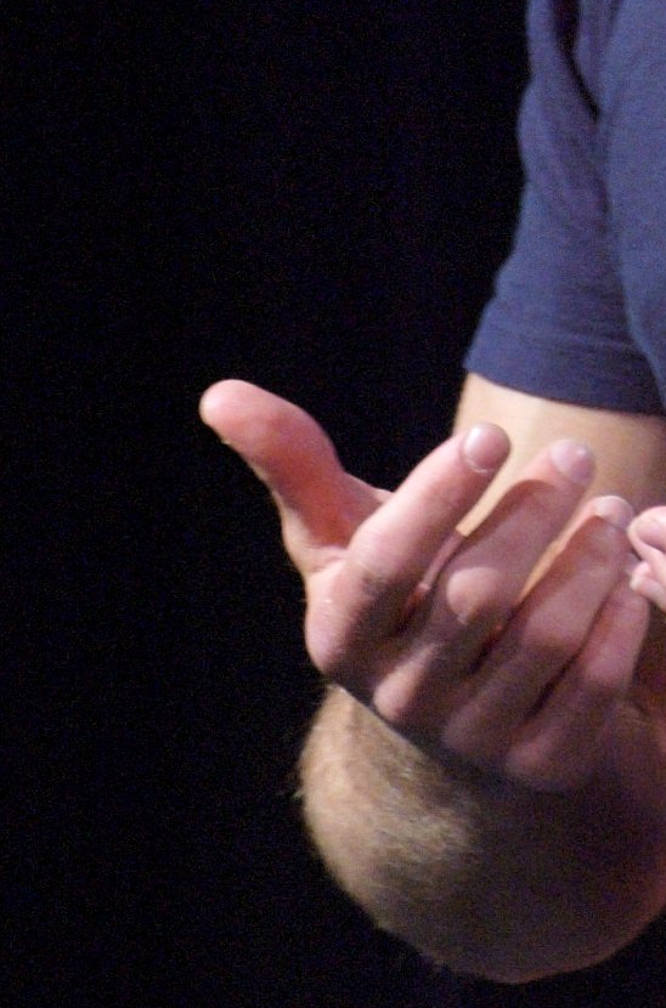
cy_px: -60
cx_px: 1039
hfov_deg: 1.1
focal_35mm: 1203
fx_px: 33606
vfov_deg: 1.7
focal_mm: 220
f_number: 5.6
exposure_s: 1/80
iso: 1600
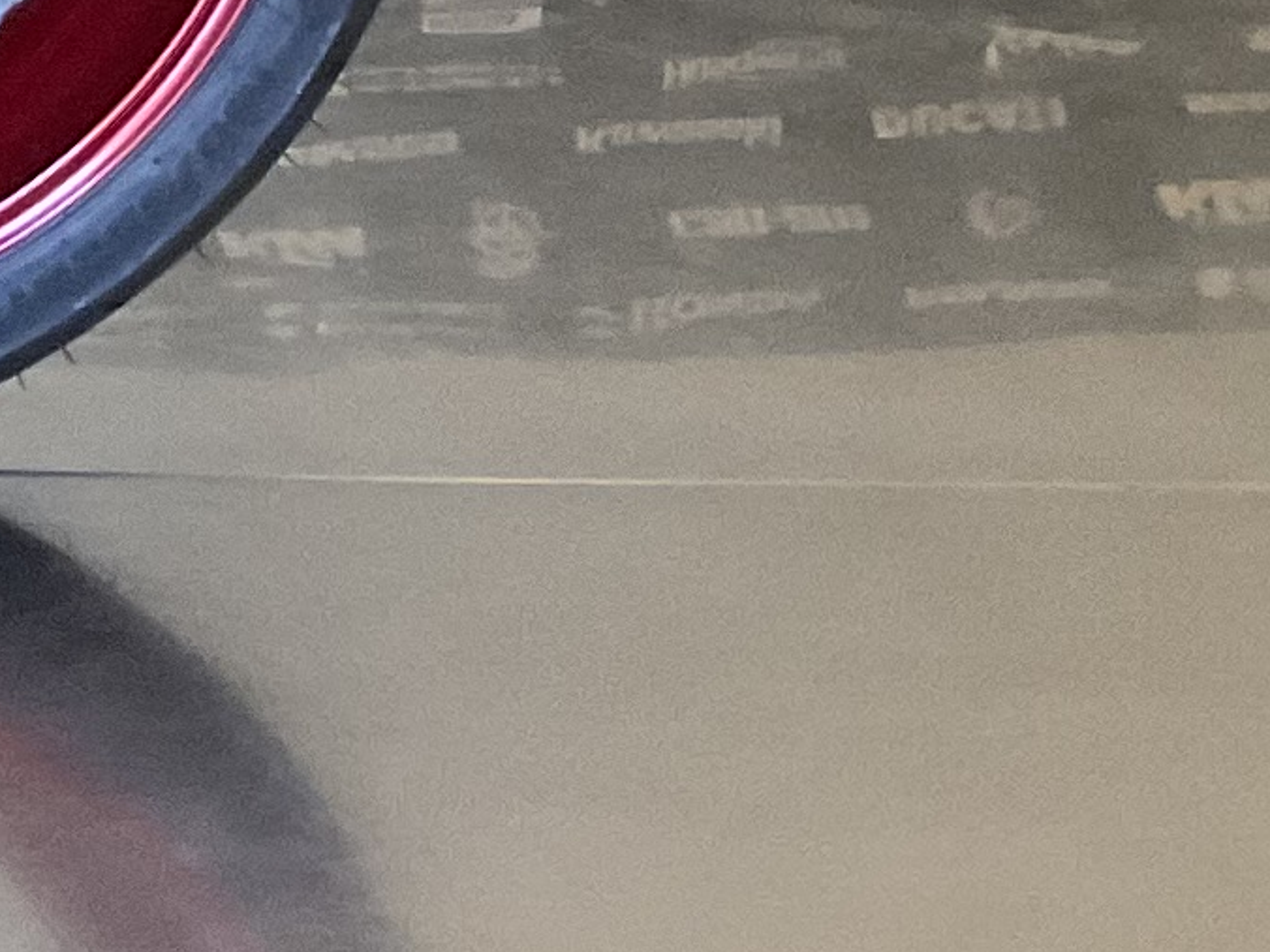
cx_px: -1764
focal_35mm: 173
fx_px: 6347
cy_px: -856
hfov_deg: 10.0
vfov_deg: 8.2
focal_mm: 3
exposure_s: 1/60
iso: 100
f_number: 1.8
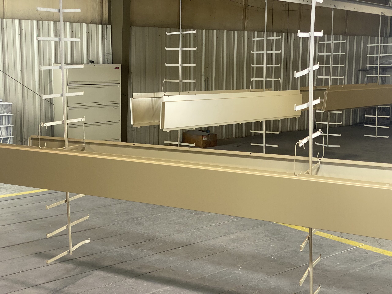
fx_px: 589
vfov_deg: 28.0
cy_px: 147
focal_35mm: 52
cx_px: 196
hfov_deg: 36.8
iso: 125
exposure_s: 1/60
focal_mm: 6
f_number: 2
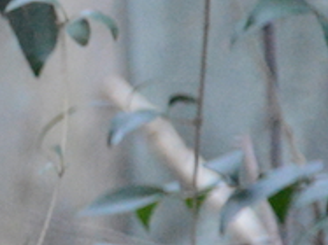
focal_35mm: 1389
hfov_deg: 1.4
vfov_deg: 1.1
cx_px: -919
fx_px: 13153
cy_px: 163
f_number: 5.6
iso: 6400
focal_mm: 180
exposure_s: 1/100
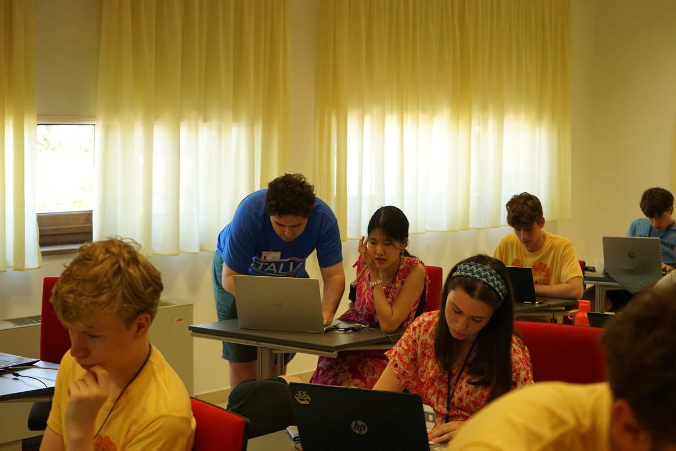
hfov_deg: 30.1
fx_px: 1258
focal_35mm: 67
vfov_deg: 20.3
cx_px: 338
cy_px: 226
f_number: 6.3
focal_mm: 67
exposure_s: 1/60
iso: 1000
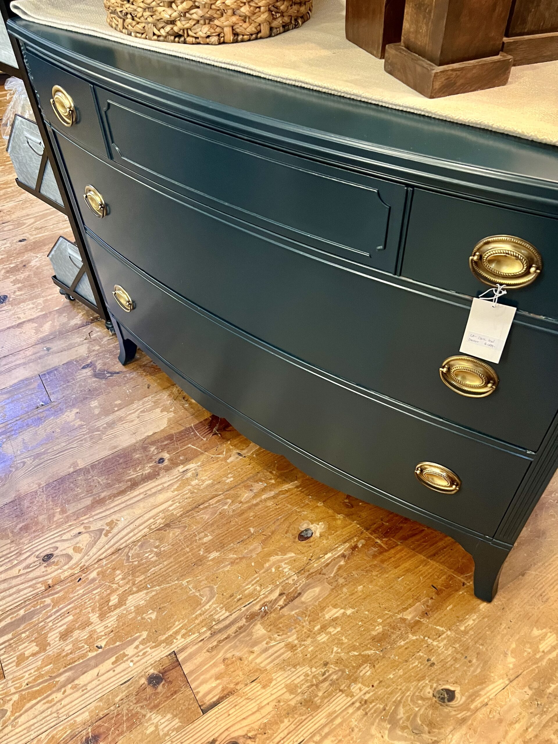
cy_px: 372
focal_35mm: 26
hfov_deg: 53.1
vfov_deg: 67.3
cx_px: 279
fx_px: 559
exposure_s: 1/40
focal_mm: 5.7
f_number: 1.5
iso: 500
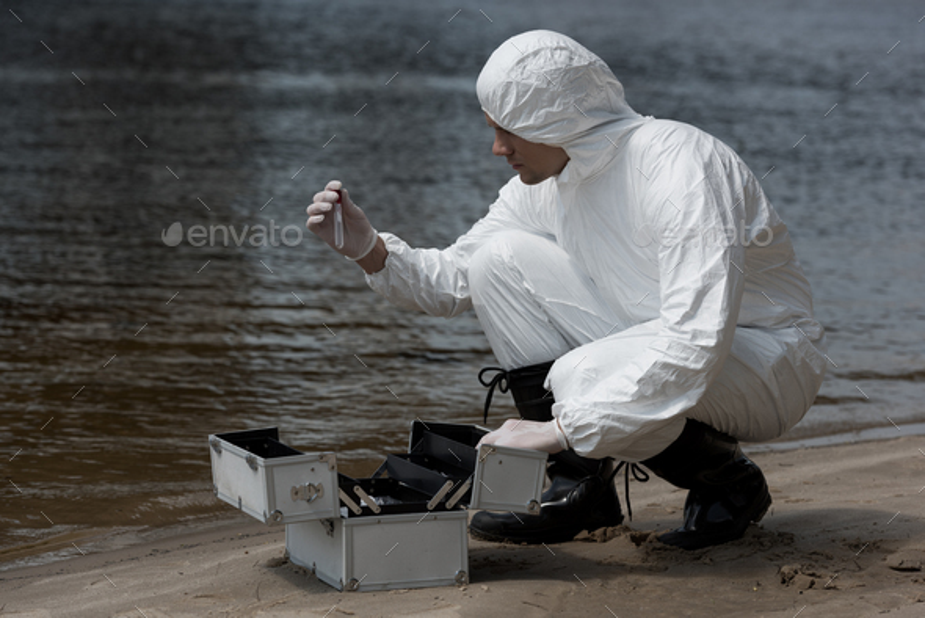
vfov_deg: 11.4
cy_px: 309
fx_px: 3085
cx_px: 462
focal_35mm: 120
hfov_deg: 17.1
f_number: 5
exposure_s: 1/1250
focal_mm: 120
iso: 100
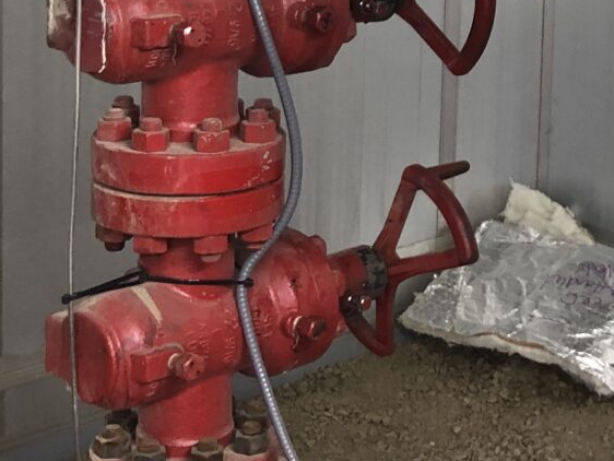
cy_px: -13
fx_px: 1810
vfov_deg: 14.3
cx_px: 768
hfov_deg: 18.1
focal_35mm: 102
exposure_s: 1/24
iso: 32
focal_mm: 3.99
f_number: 1.8
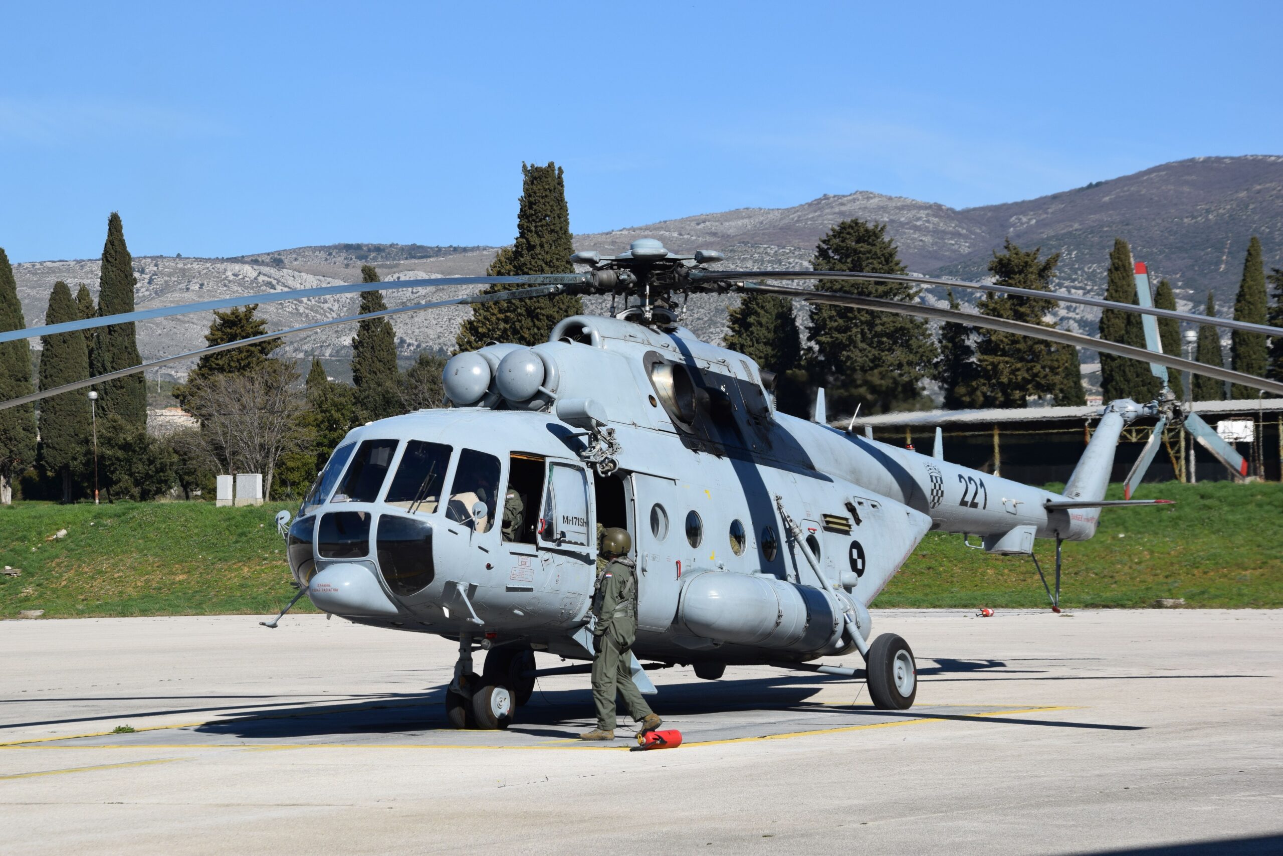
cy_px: 428
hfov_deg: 19.5
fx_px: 3742
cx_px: 642
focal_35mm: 105
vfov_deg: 13.0
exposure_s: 1/500
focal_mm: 70
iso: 200
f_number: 11
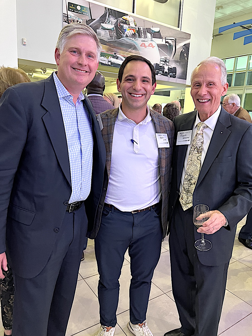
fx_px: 252
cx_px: 126
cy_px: 168
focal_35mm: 26
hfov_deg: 53.1
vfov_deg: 67.3
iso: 400
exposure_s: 1/40
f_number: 1.5
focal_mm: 5.7
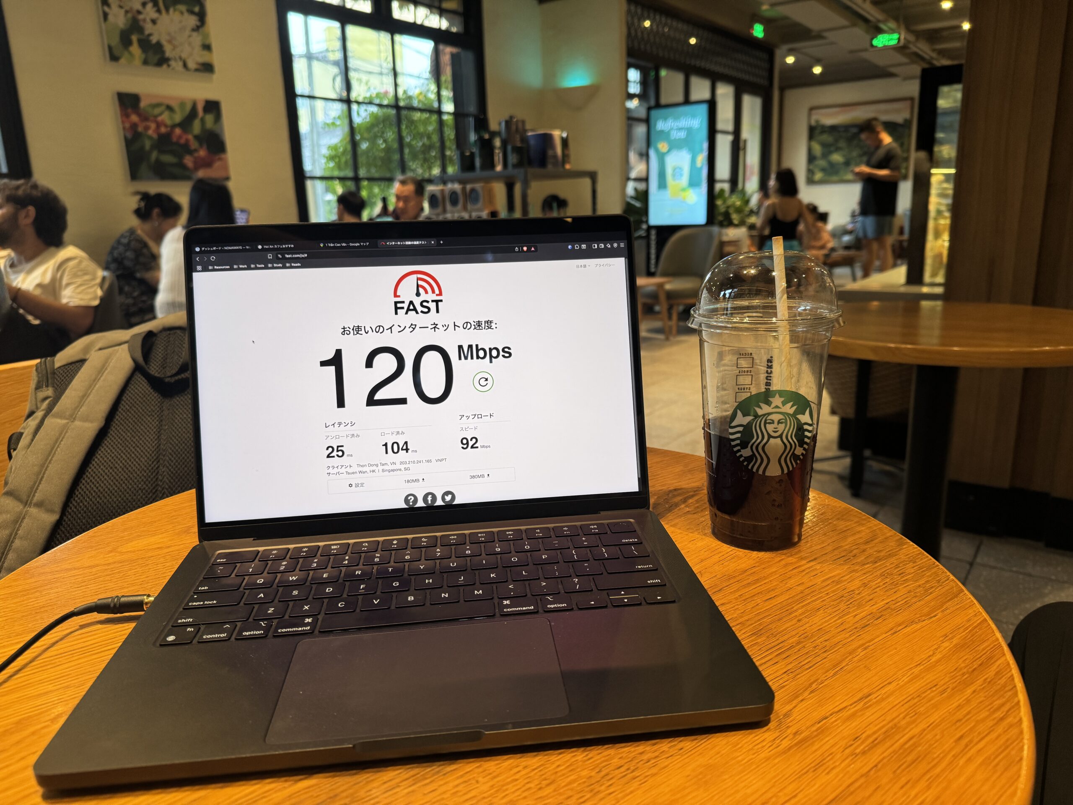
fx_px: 744
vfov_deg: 56.8
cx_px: 536
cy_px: 402
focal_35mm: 24
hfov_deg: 71.6
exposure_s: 1/121
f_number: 1.78
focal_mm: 6.76
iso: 200
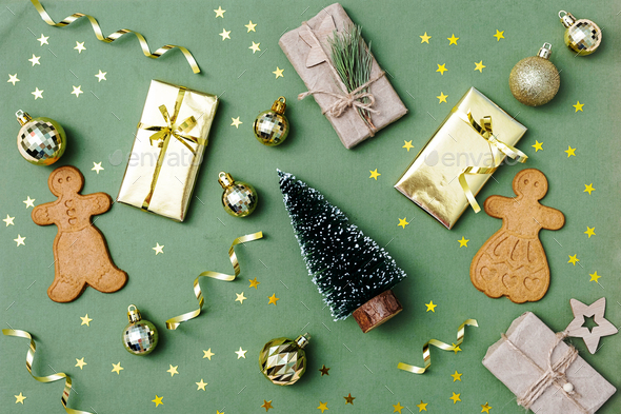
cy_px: 207
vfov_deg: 18.2
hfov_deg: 27.0
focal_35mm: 75
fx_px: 1293
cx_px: 310
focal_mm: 50
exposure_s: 1/125
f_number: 5.6
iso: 400
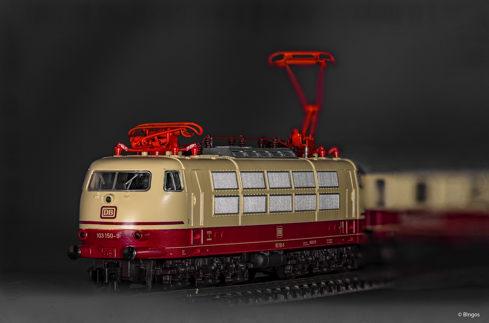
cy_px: 162
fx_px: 2135
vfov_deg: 8.7
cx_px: 244
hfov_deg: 13.1
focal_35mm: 158
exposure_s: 1/160
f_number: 8
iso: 100
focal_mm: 105
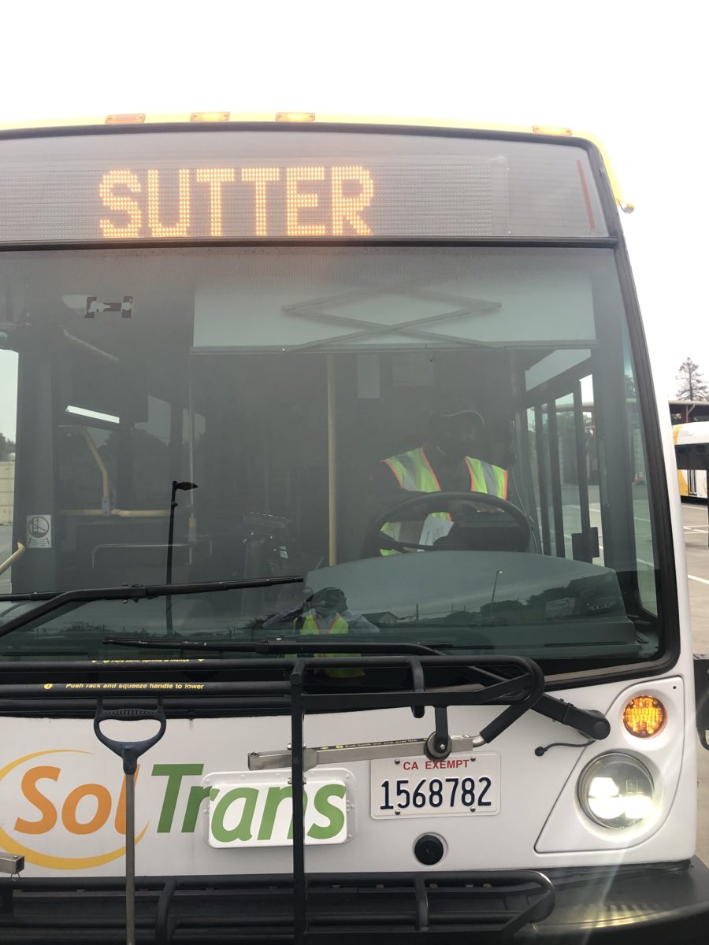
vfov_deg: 63.4
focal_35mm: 28
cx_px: 354
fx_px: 765
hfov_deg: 49.7
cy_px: 472
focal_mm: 3.99
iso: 25
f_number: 1.8
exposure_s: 1/30
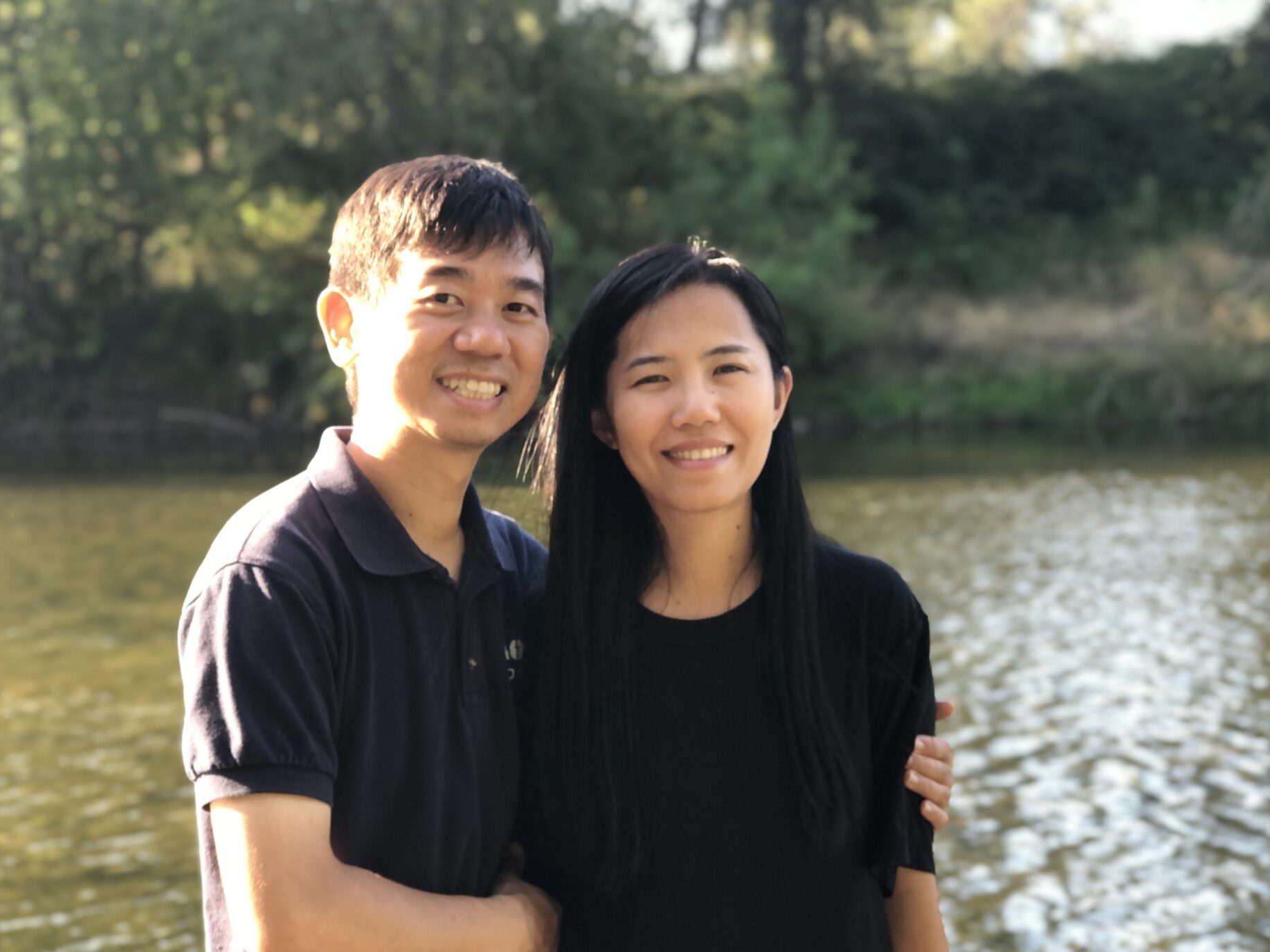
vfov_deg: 22.9
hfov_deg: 30.3
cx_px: 661
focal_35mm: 64
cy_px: 523
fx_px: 2348
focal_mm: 6.6
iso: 25
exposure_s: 1/40
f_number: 2.8
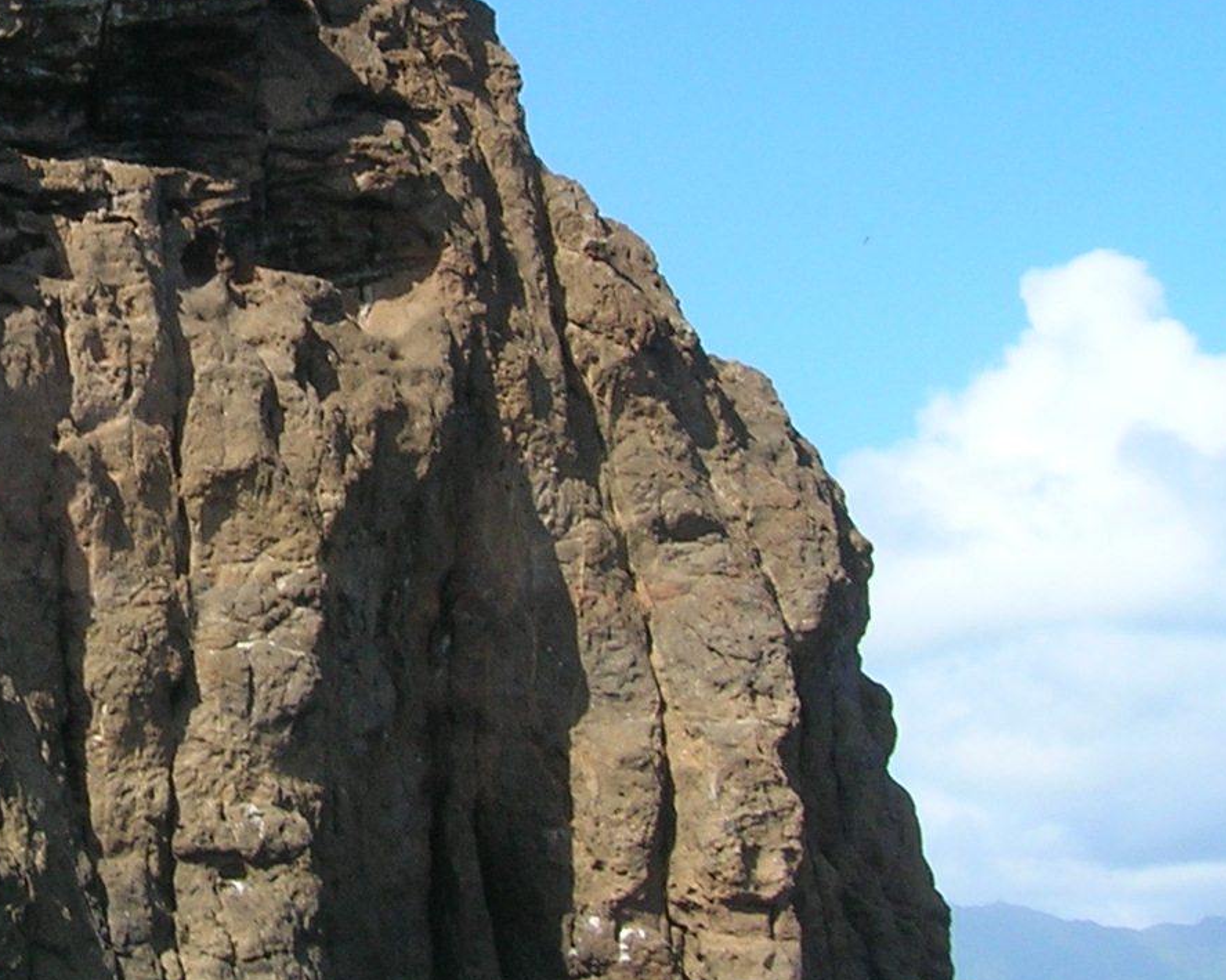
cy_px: 196
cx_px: -40
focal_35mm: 97
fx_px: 3518
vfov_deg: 15.7
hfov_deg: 19.1
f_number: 4.9
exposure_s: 1/280
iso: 50
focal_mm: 5.7
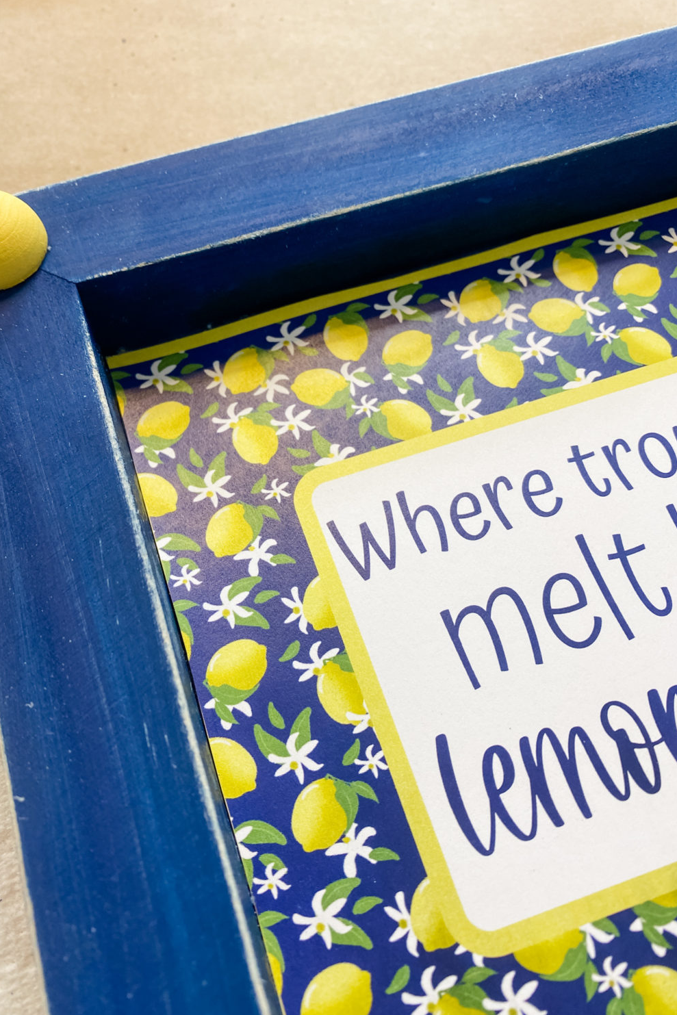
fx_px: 790
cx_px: 300
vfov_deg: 65.5
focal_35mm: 28
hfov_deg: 46.3
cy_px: 502
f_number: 1.8
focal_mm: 4.25
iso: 80
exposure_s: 1/60
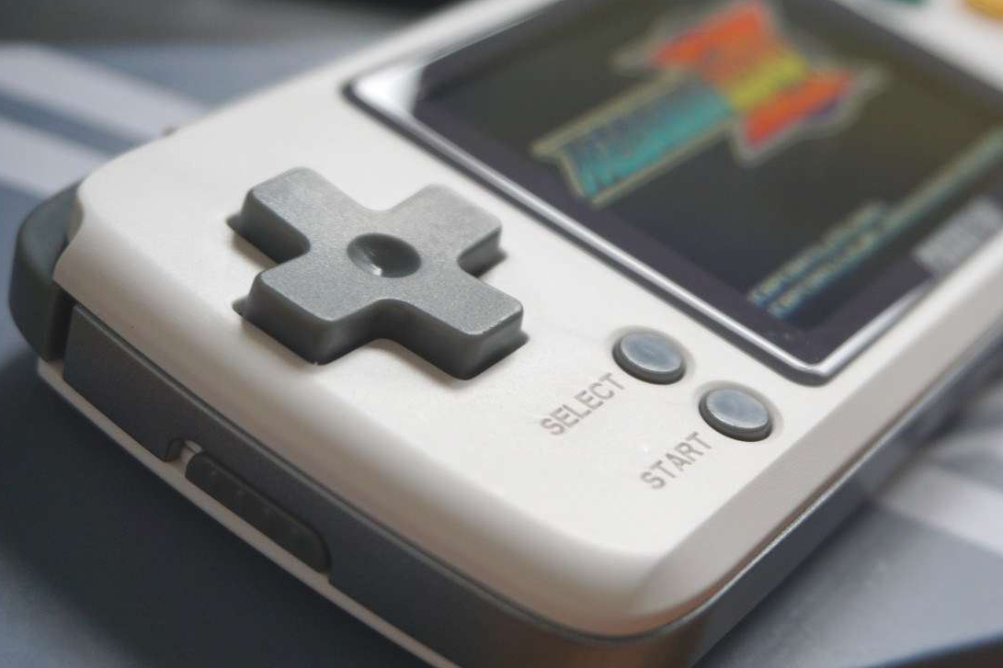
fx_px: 1838
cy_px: 348
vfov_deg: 20.6
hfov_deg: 30.3
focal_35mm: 66
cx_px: 649
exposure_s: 1/60
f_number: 5
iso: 320
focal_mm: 32
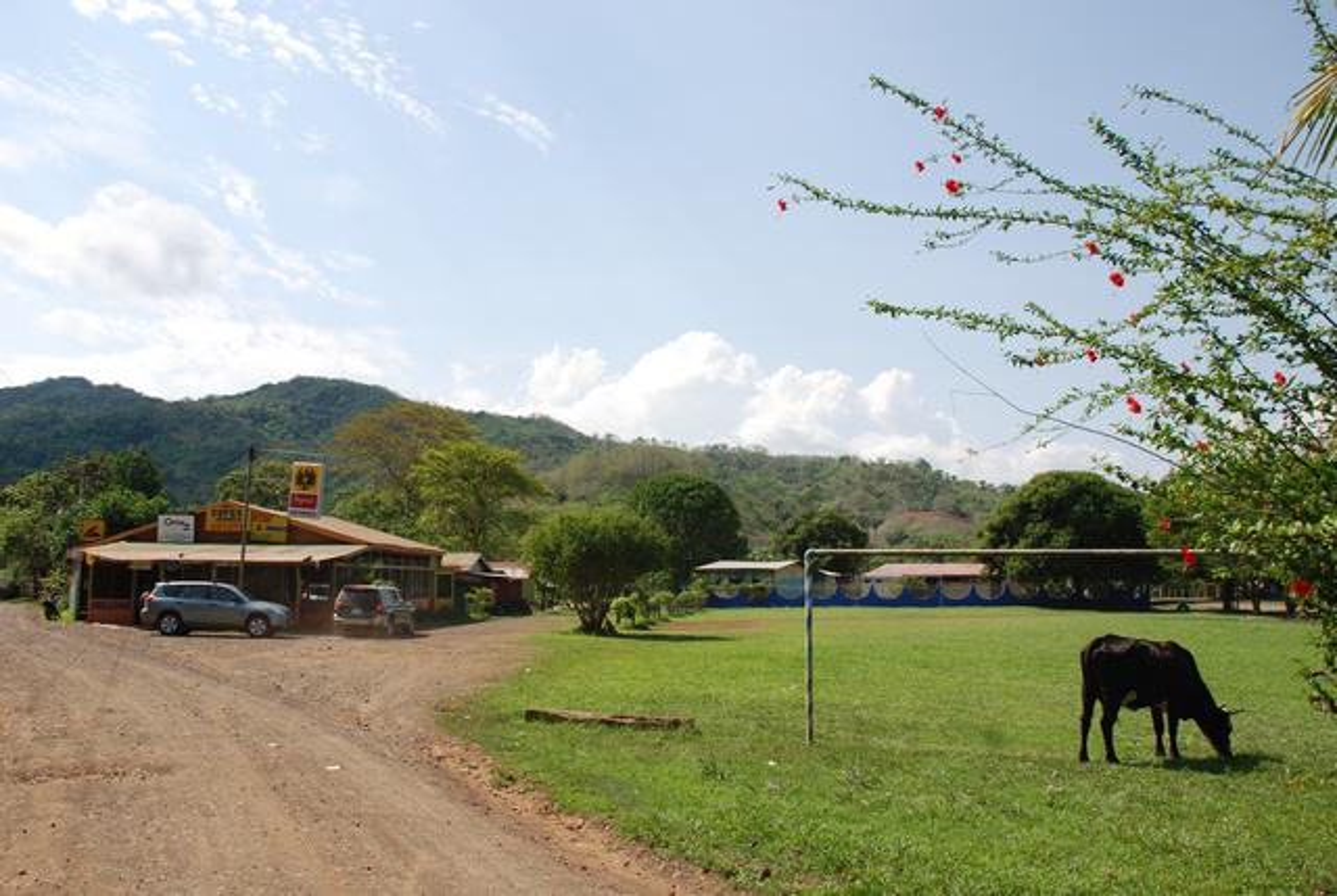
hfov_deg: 57.1
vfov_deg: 40.1
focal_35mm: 33
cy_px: 448
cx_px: 668
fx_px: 1228
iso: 100
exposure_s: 1/250
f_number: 8
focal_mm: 22
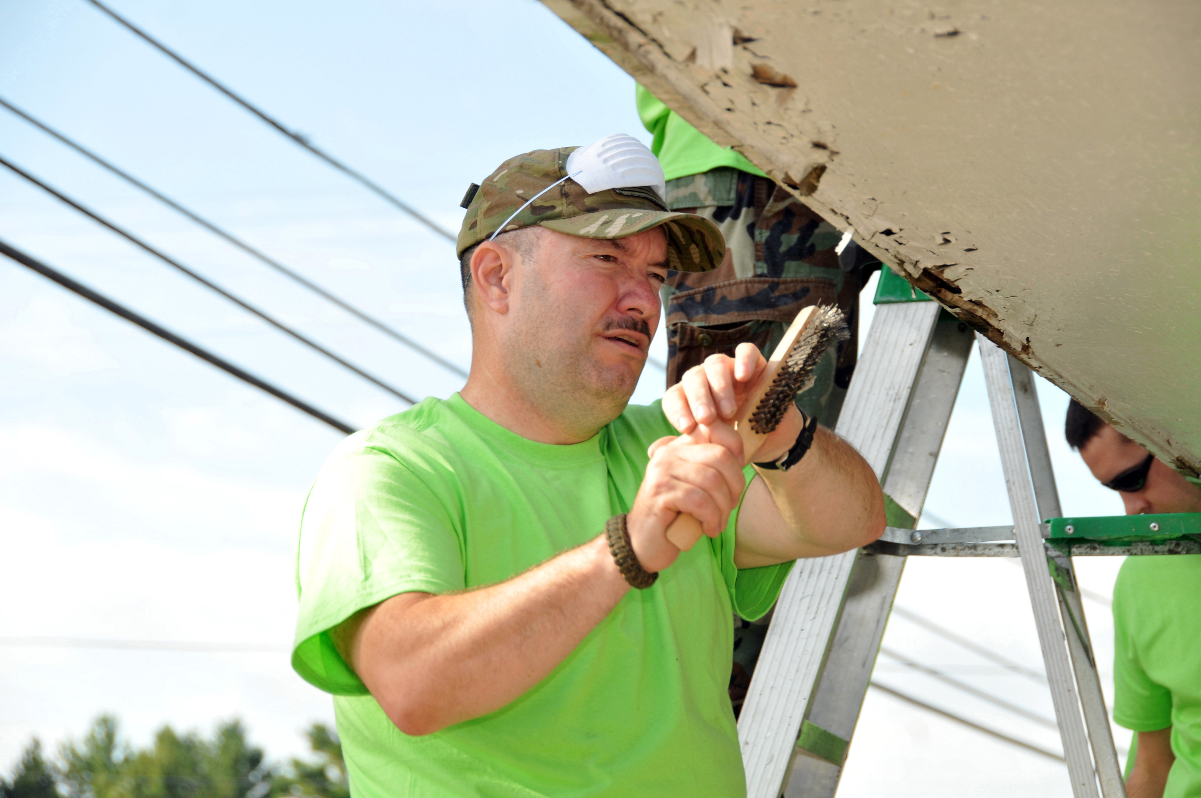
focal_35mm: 142
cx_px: 600
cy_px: 399
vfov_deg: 9.6
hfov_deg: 14.4
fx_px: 4748
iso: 250
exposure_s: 1/250
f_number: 8
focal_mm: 95
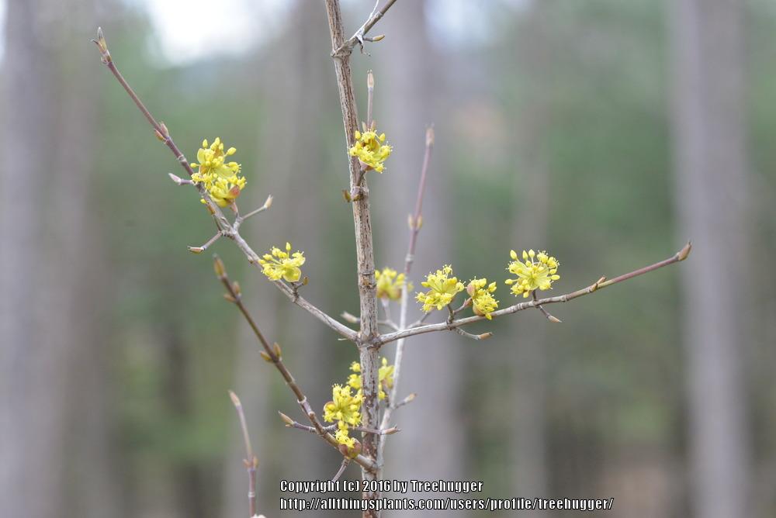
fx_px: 2265
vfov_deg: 13.1
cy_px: 259
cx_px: 388
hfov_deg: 19.4
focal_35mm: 105
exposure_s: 1/320
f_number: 9
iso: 2500
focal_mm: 105
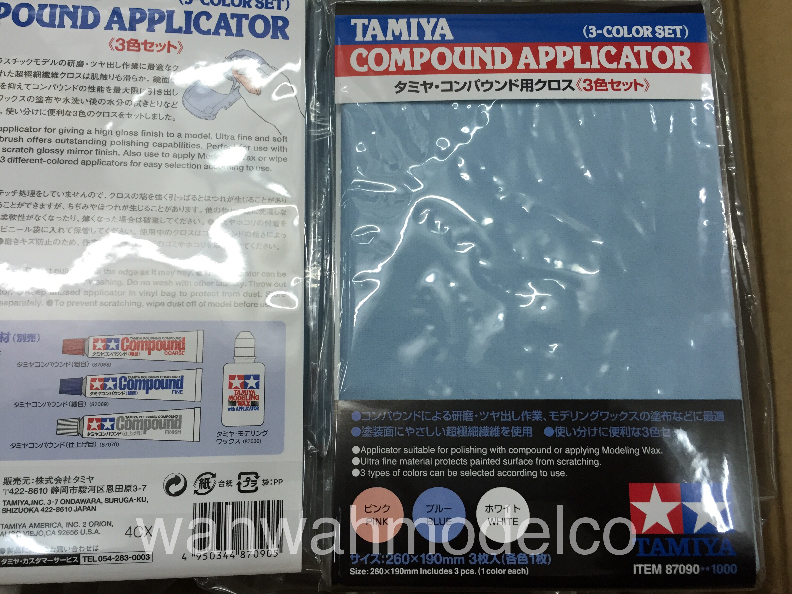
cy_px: 297
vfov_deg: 48.2
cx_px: 396
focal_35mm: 29
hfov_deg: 61.7
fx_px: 664
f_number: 2.2
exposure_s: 1/33
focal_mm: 4.15
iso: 50
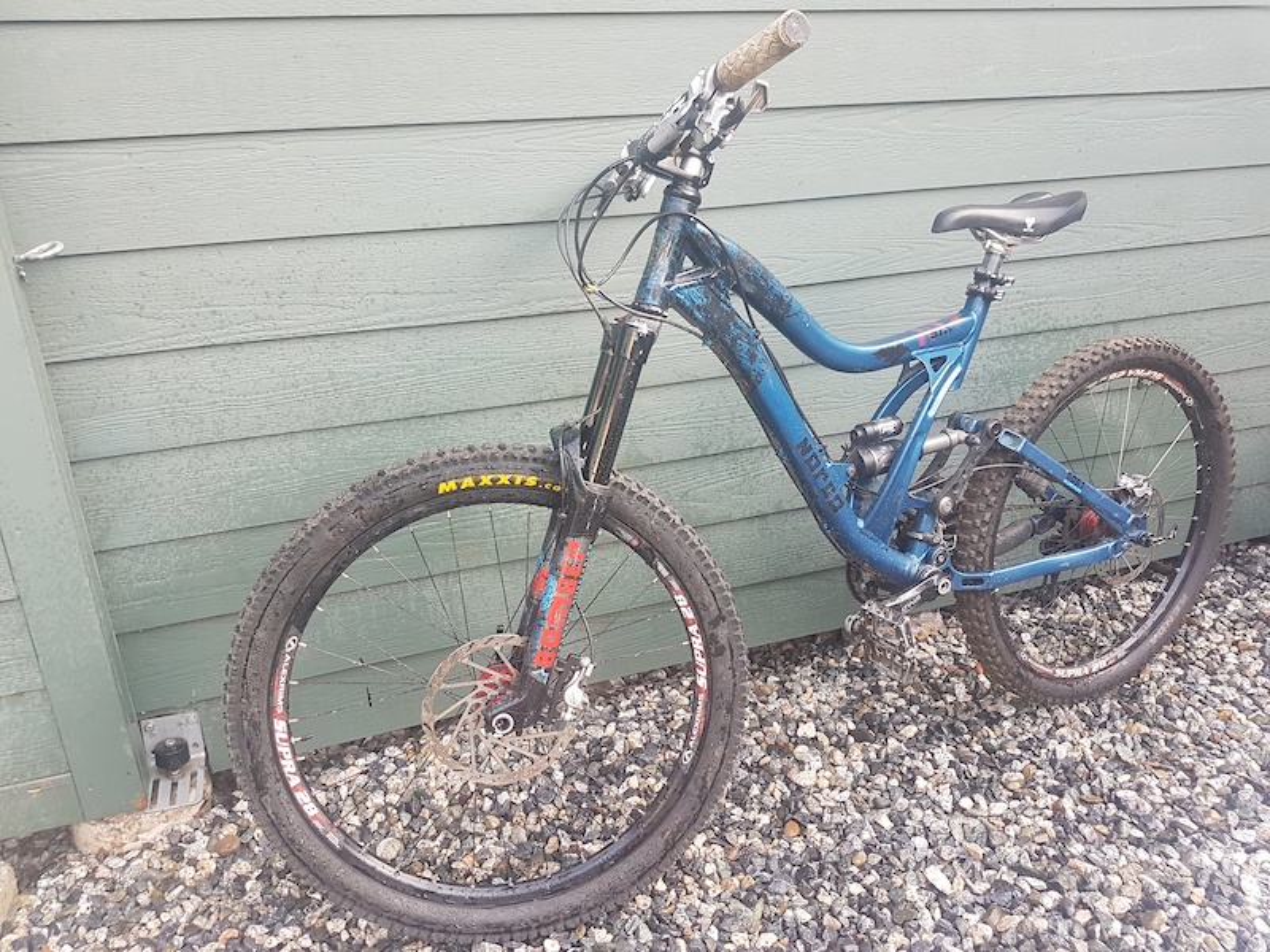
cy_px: 476
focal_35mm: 26
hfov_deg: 67.3
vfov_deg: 53.1
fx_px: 954
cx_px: 635
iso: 64
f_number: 1.7
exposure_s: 1/50
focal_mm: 4.2
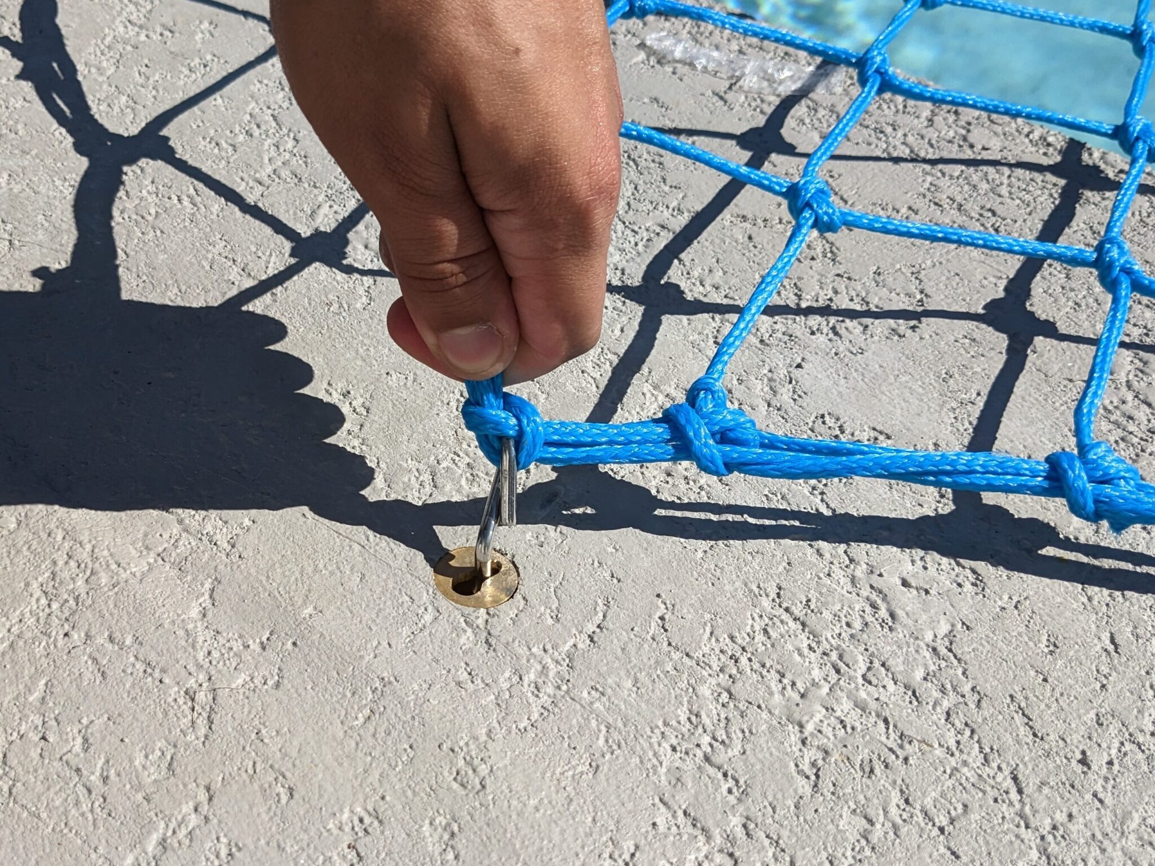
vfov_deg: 51.4
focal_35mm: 27
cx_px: 578
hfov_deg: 65.3
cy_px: 433
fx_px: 901
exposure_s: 1/3906
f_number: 1.73
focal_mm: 4.38
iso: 52
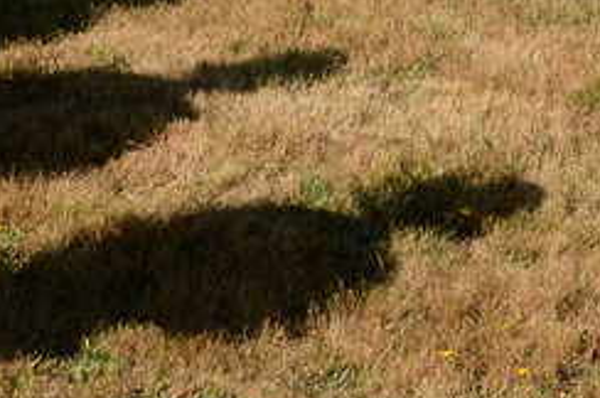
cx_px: 130
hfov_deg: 17.2
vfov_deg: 11.1
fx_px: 1964
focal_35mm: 118
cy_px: -199
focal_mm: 24
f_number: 13
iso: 400
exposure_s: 1/400
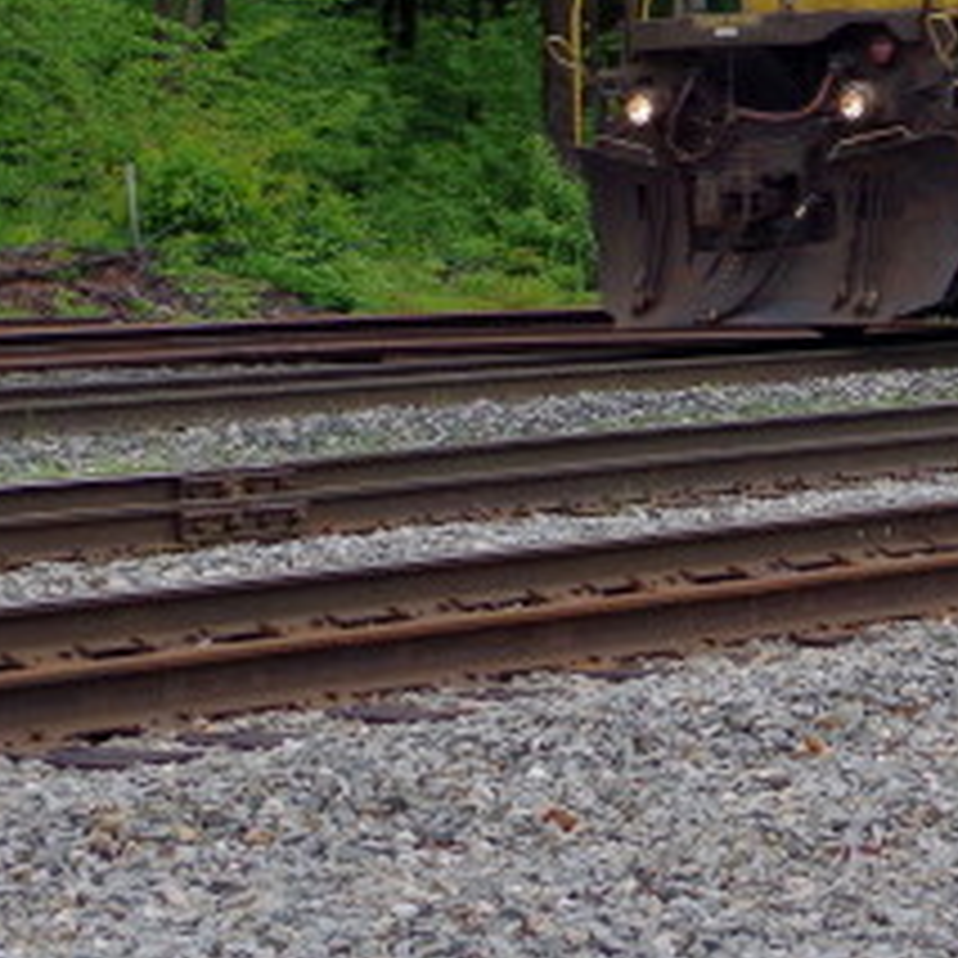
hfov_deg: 10.5
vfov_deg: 10.9
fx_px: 4884
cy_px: -277
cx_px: 1768
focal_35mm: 156
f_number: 5.6
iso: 800
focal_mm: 30.63
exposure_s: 1/1000
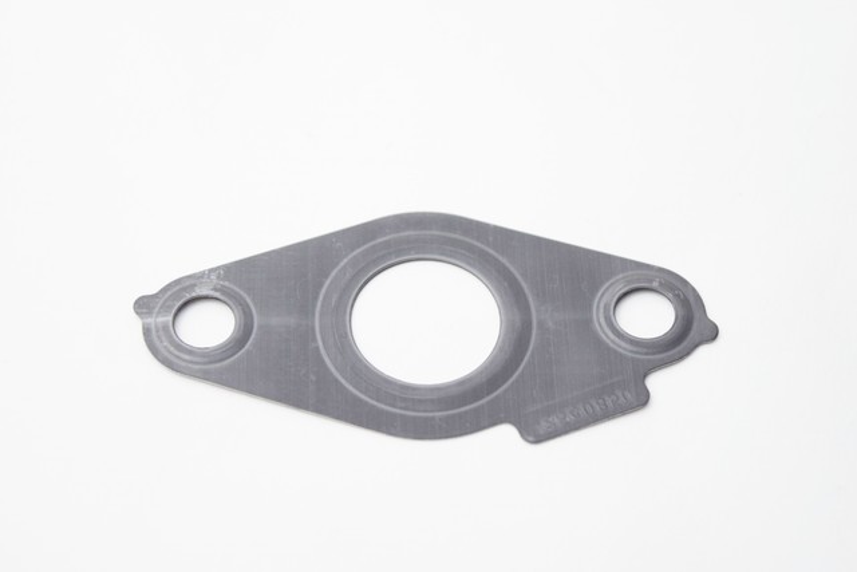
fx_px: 1964
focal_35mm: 82
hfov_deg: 24.6
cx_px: 428
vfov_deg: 16.6
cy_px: 286
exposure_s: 1/60
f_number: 5.6
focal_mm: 55
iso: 1400
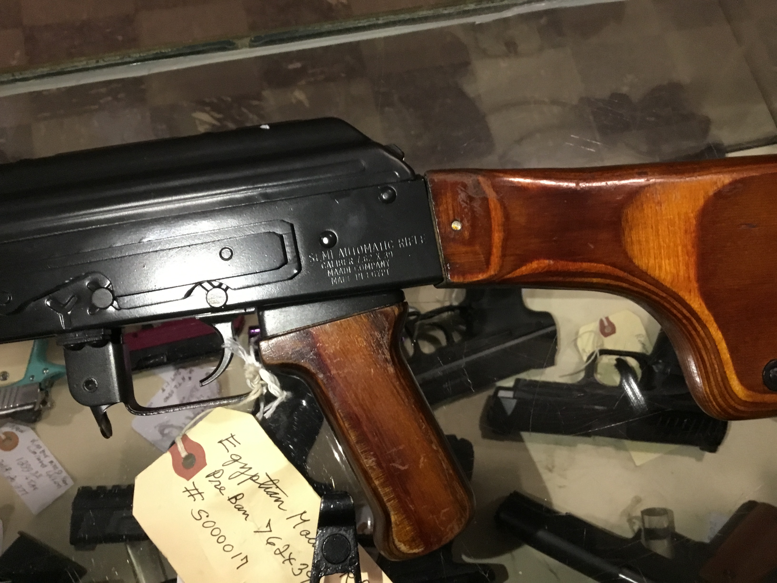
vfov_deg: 45.4
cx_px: 388
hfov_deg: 58.4
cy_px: 292
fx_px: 696
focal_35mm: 31
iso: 200
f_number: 2.4
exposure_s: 1/24
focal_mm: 3.3
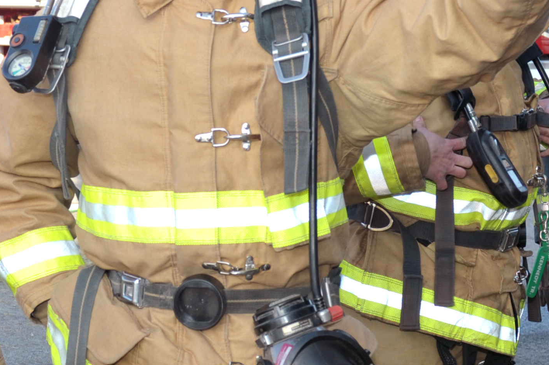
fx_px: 1660
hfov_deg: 18.7
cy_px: 155
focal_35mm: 109
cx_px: 171
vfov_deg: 12.5
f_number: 4
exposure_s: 1/125
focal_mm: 24
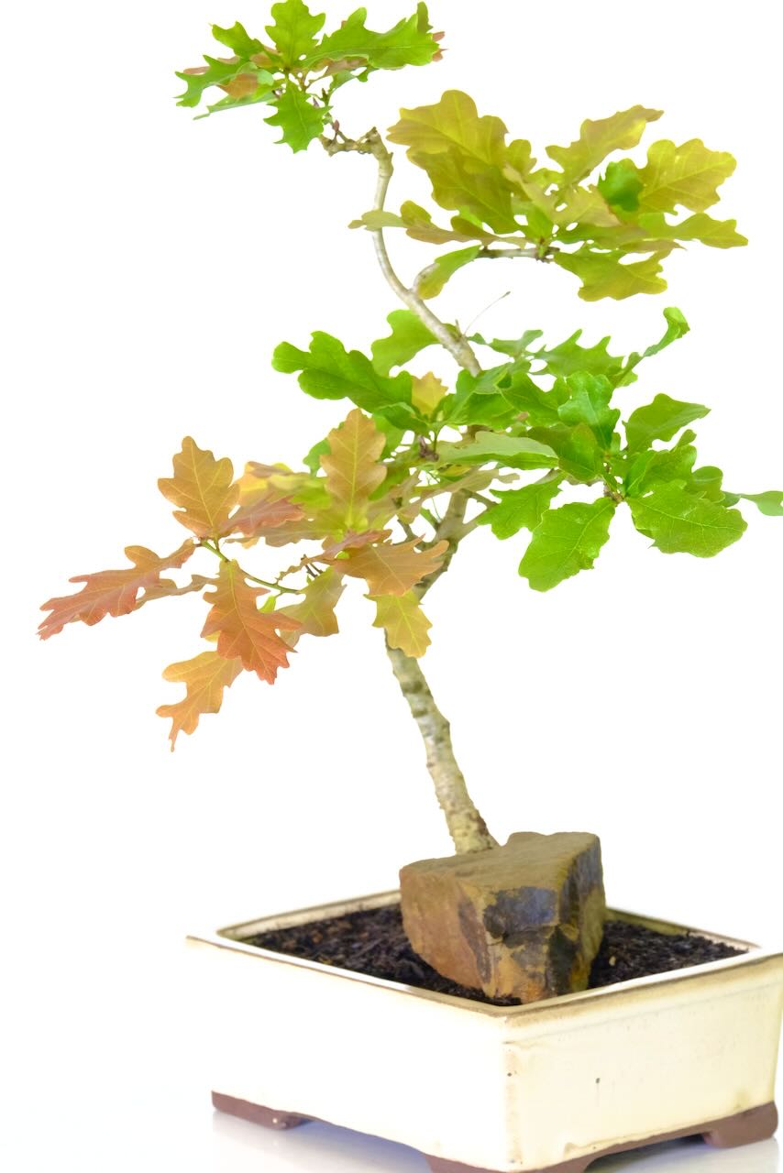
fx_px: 5119
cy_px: 586
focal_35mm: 157
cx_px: 392
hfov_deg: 8.7
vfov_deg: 13.1
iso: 2500
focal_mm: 104.9
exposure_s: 1/15
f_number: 9
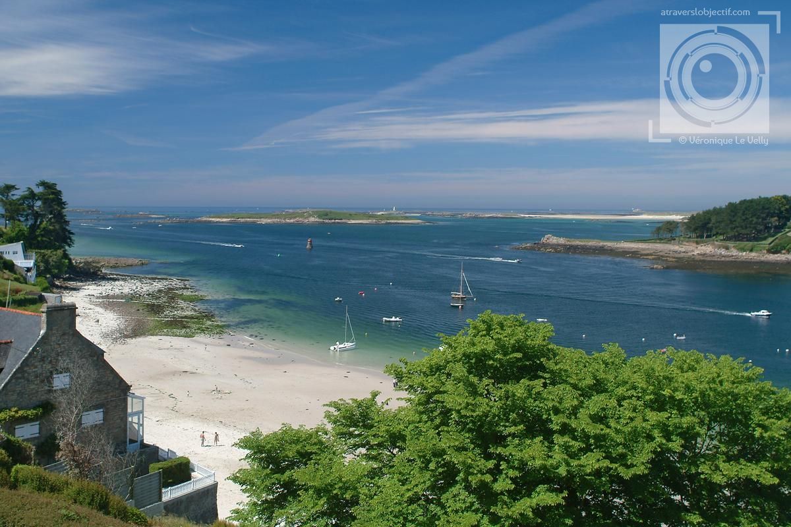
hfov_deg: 53.1
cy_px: 264
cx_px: 396
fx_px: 791
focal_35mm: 36
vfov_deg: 36.9
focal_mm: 24
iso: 100
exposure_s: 1/125
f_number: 5.6
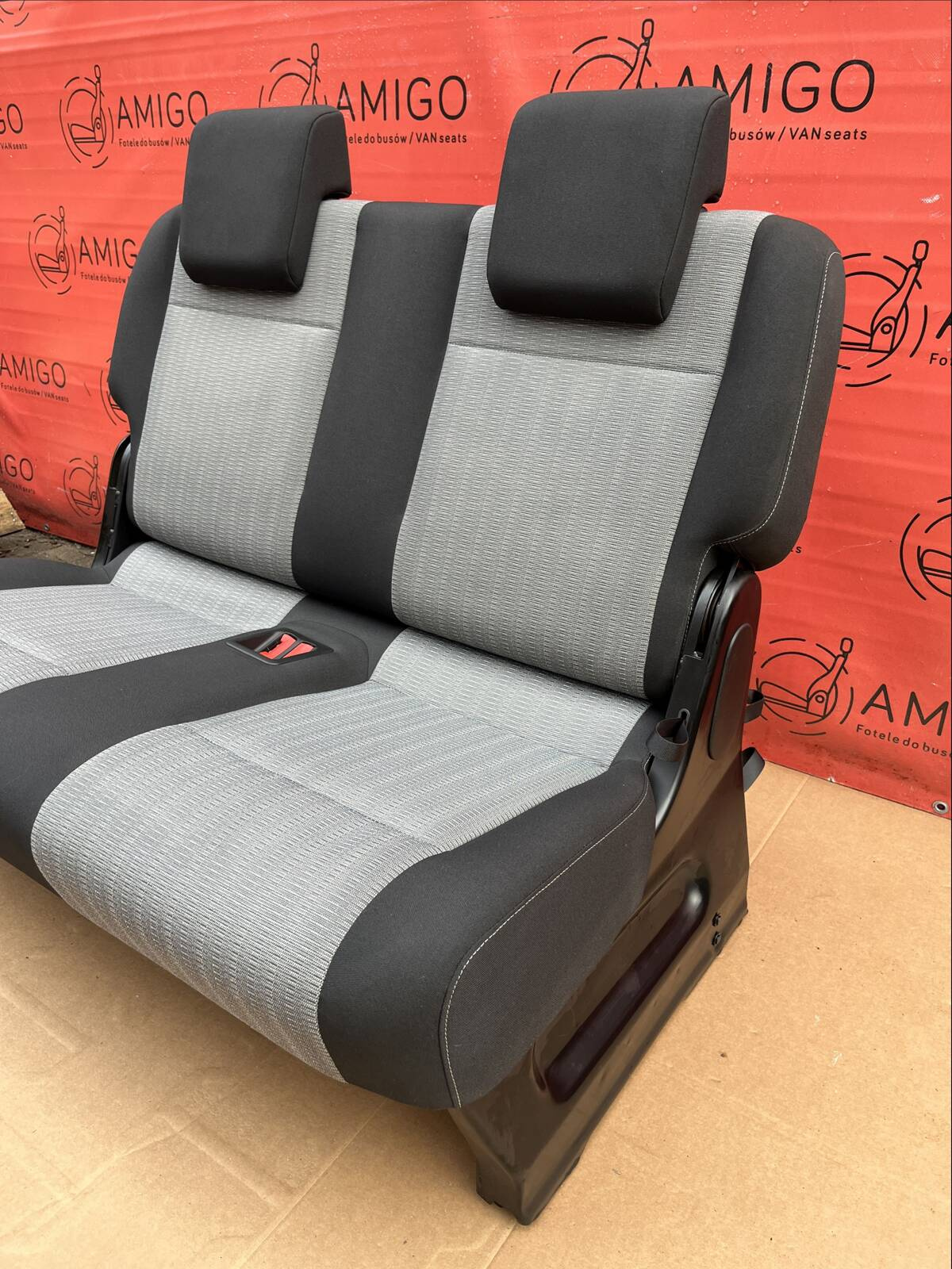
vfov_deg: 67.3
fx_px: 953
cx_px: 476
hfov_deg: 53.1
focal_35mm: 26
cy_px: 634
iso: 50
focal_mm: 5.1
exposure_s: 1/122
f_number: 1.6
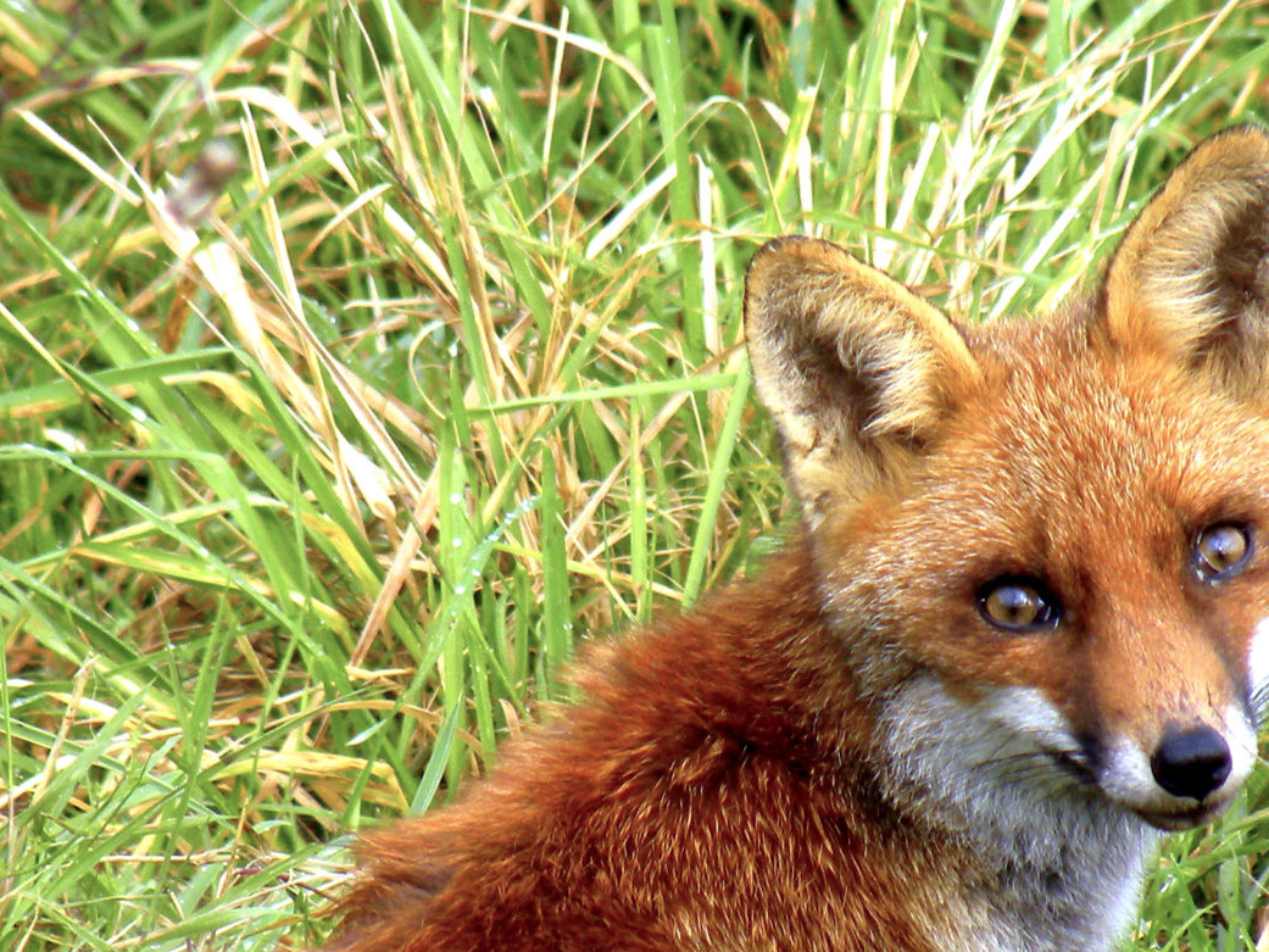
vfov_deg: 1.0
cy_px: 729
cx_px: 785
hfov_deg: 1.3
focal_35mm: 1534
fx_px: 56242
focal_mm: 110.4
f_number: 5
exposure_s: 1/124
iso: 66
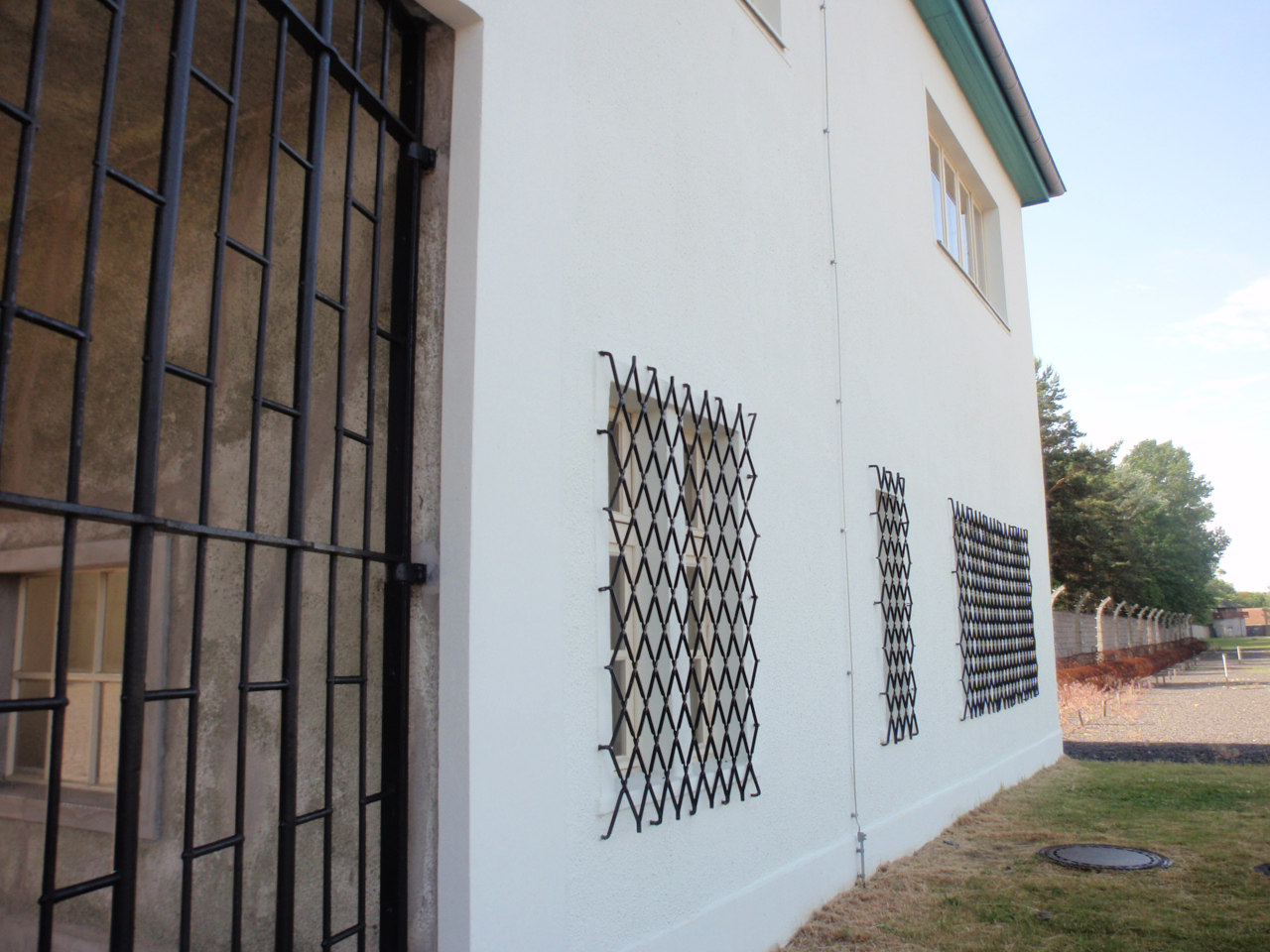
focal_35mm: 28
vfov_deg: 49.7
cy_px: 476
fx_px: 1027
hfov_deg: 63.4
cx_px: 635
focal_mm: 5
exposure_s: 1/250
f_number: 3.2
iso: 64
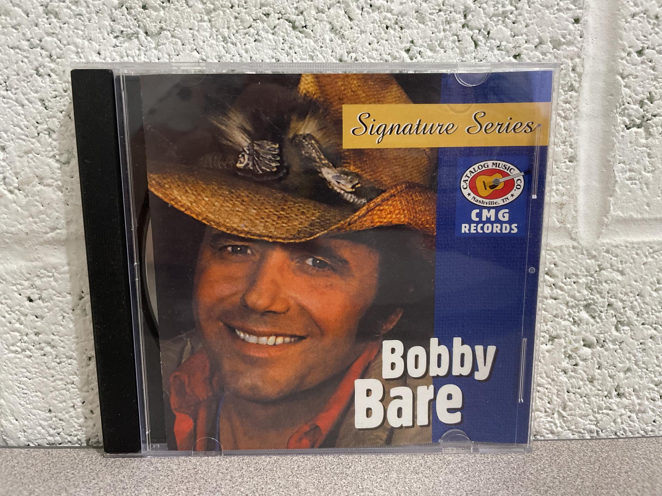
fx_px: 497
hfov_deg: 67.3
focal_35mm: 26
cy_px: 248
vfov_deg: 53.1
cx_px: 331
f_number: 1.6
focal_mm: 4.2
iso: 400
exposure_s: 1/60
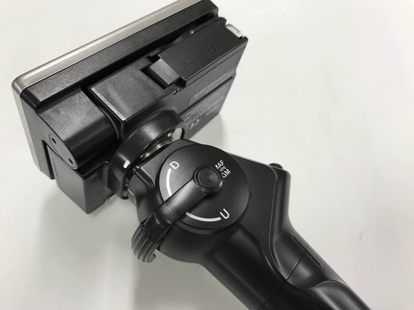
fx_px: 335
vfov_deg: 49.7
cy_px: 155
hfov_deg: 63.4
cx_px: 207
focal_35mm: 28
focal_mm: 3.99
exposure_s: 1/40
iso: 25
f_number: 1.8
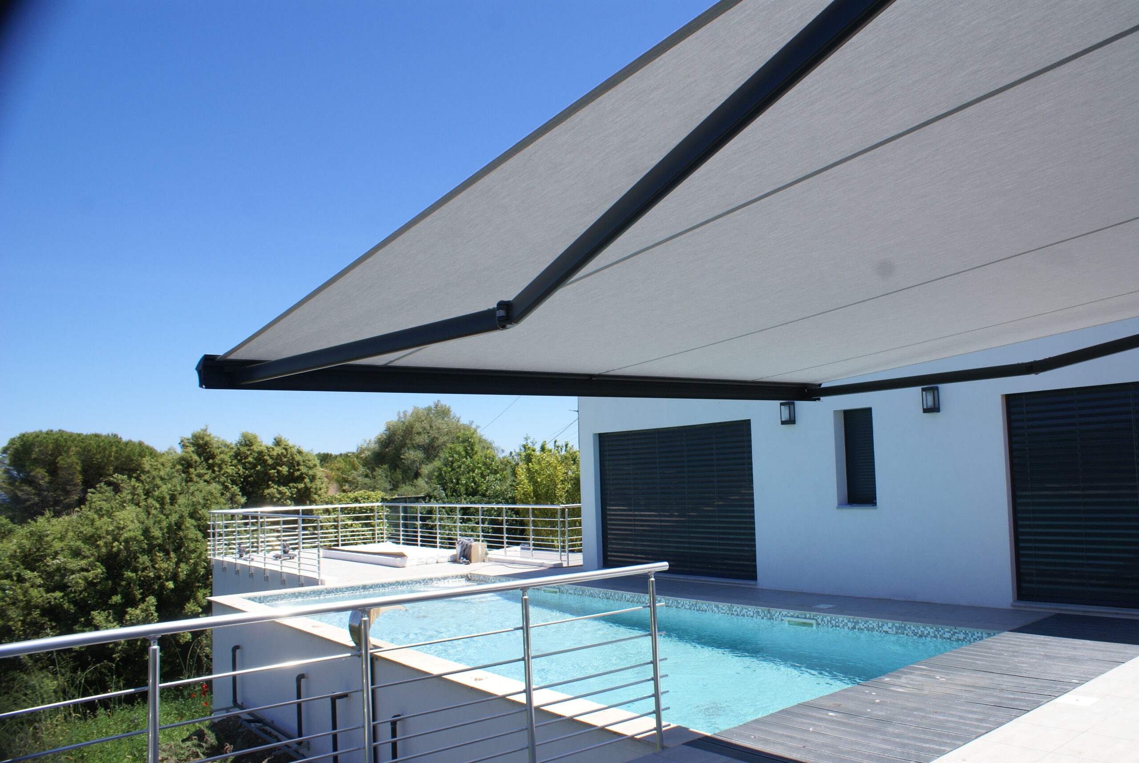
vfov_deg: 48.1
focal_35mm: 27
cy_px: 382
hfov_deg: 67.3
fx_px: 855
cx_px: 570
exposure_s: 1/160
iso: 100
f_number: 10
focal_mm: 18
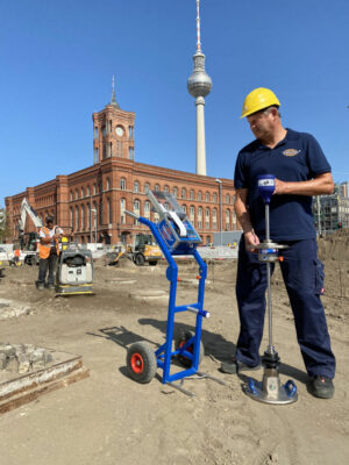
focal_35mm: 26
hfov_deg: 53.1
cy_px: 232
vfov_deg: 67.3
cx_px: 174
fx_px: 350
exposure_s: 1/2688
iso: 32
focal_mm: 4.25
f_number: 1.8
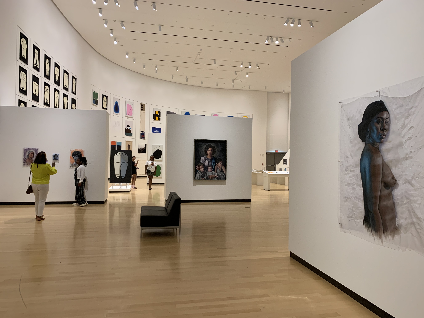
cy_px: 159
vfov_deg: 53.1
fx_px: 318
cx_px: 212
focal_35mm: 26
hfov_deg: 67.3
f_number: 1.8
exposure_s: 1/60
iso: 125
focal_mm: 4.25
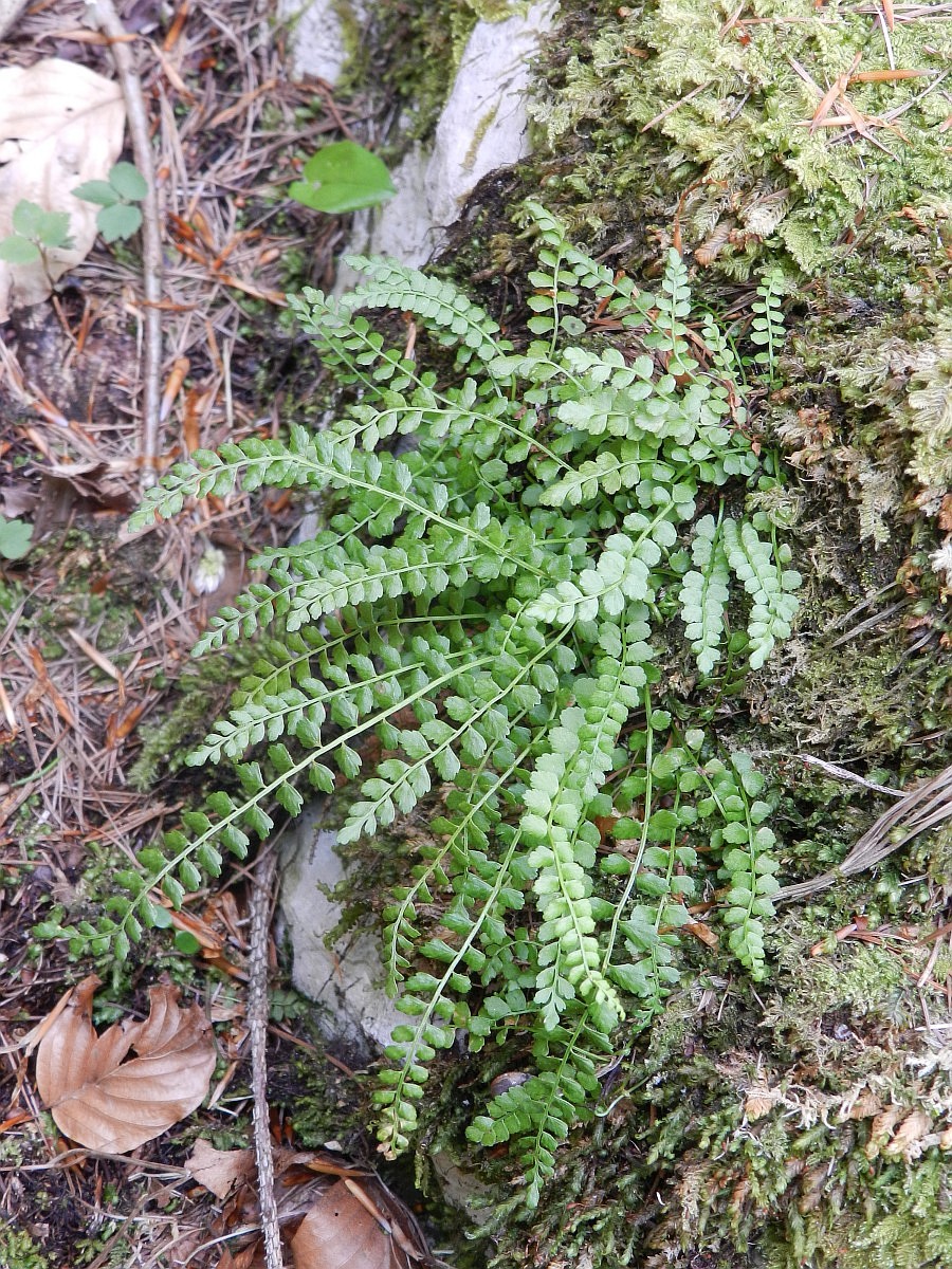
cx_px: 476
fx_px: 2200
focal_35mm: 60
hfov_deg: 24.4
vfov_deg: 32.2
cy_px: 634
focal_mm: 10.7
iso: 220
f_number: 4.6
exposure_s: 1/30
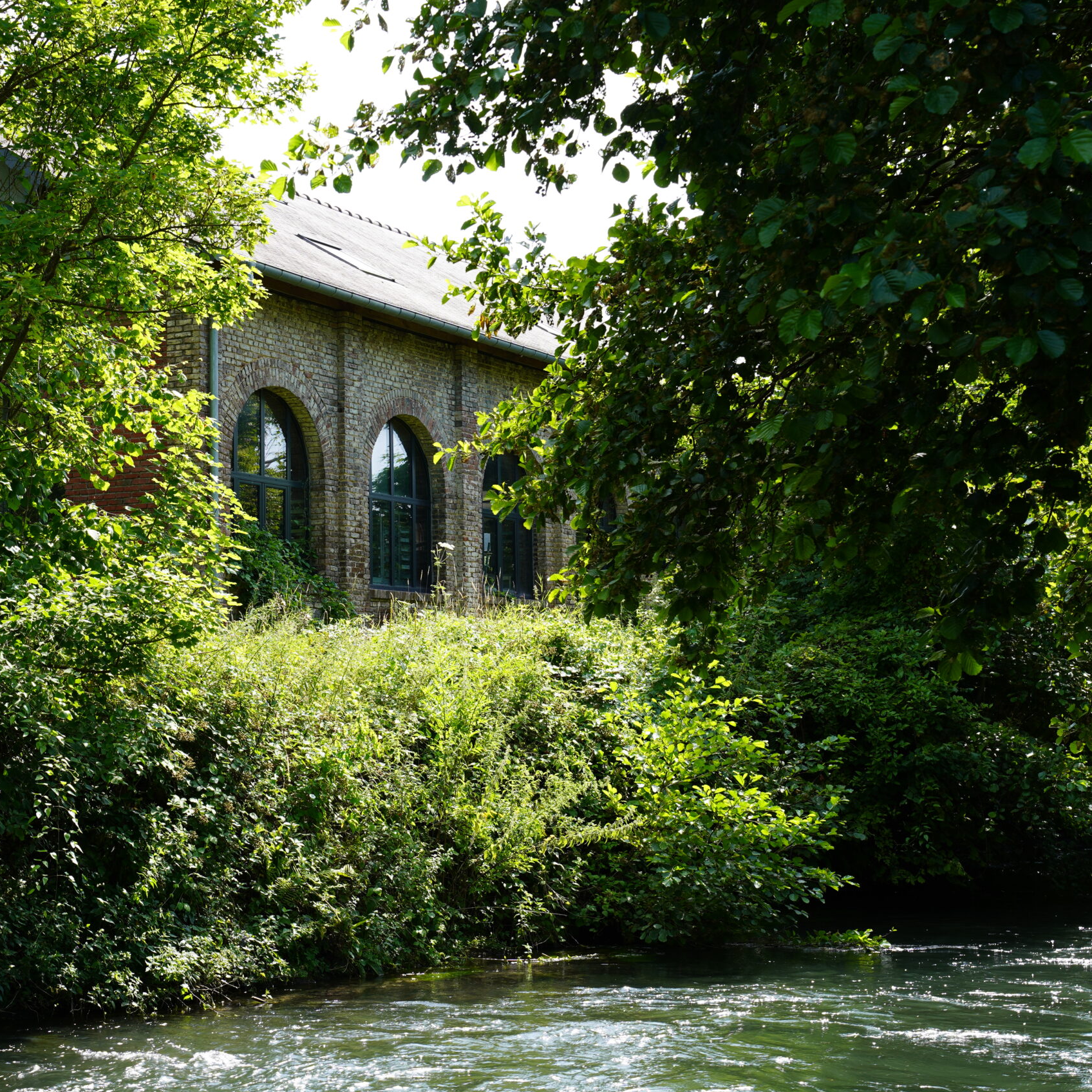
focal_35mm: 59
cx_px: 342
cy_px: 544
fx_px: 2106
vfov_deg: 29.1
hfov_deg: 28.8
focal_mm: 46
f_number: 6.3
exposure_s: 1/100
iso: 100
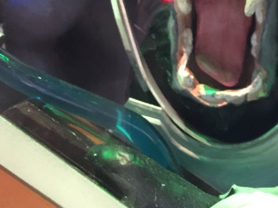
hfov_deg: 28.5
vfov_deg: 20.9
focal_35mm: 68
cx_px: 174
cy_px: -2
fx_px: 546
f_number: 2.2
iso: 125
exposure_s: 1/4
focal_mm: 4.15
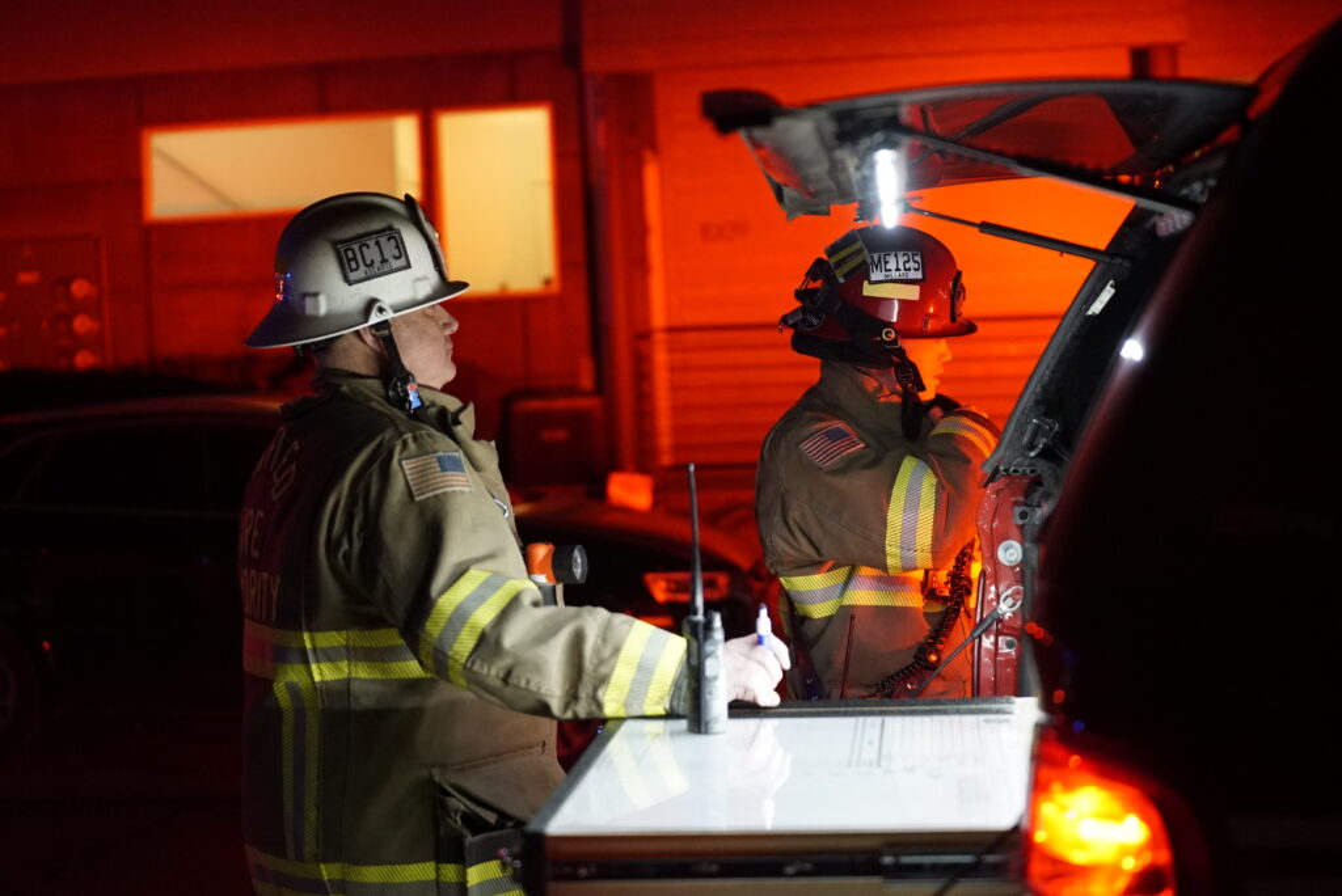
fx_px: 2611
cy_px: 448
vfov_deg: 19.5
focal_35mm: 70
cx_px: 671
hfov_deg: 28.8
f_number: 2.8
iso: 6400
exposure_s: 1/160
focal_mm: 70
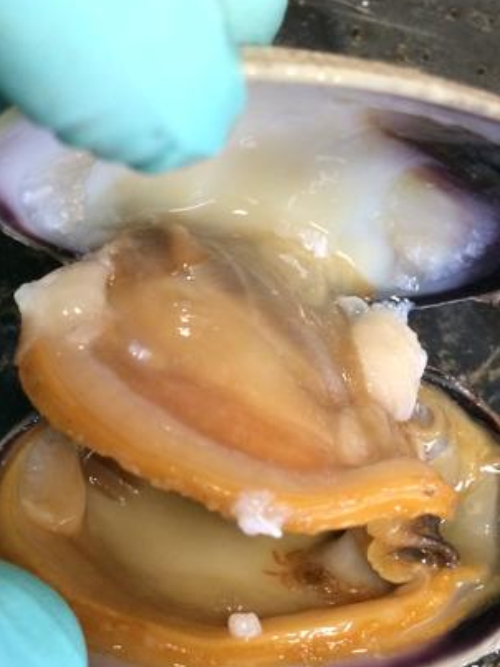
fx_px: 925
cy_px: 348
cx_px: 225
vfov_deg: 39.7
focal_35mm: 48
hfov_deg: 30.2
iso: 250
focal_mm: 4.15
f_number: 2.2
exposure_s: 1/30
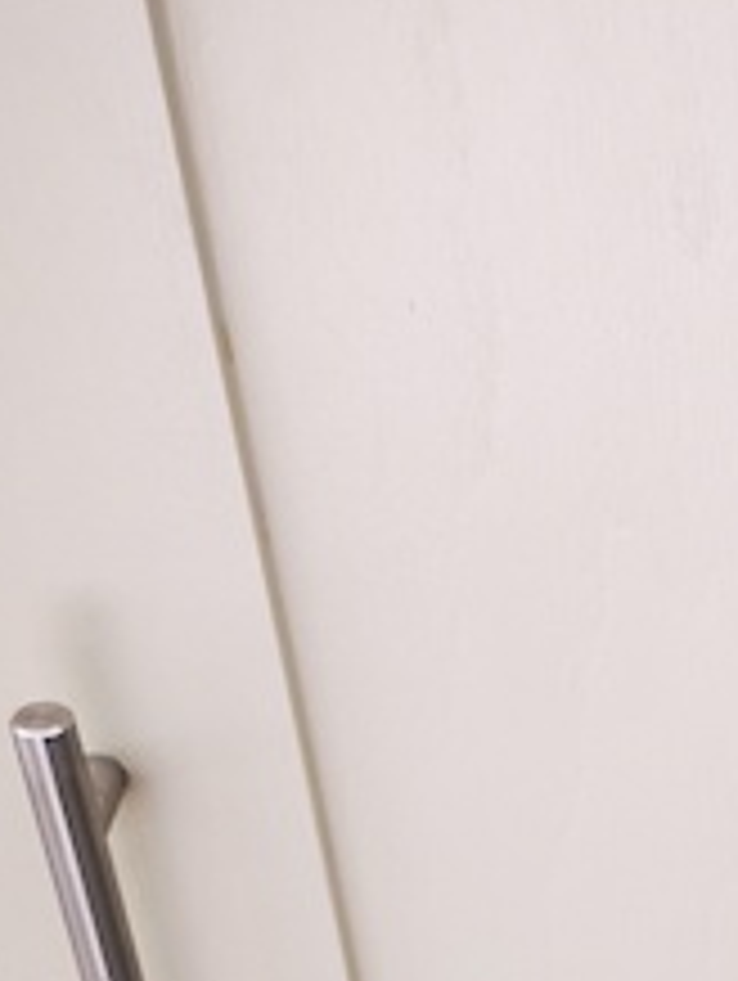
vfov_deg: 18.7
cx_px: 1174
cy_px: 1197
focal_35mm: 99
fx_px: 2809
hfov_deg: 13.9
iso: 100
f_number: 1.8
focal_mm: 5.58
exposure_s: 1/100
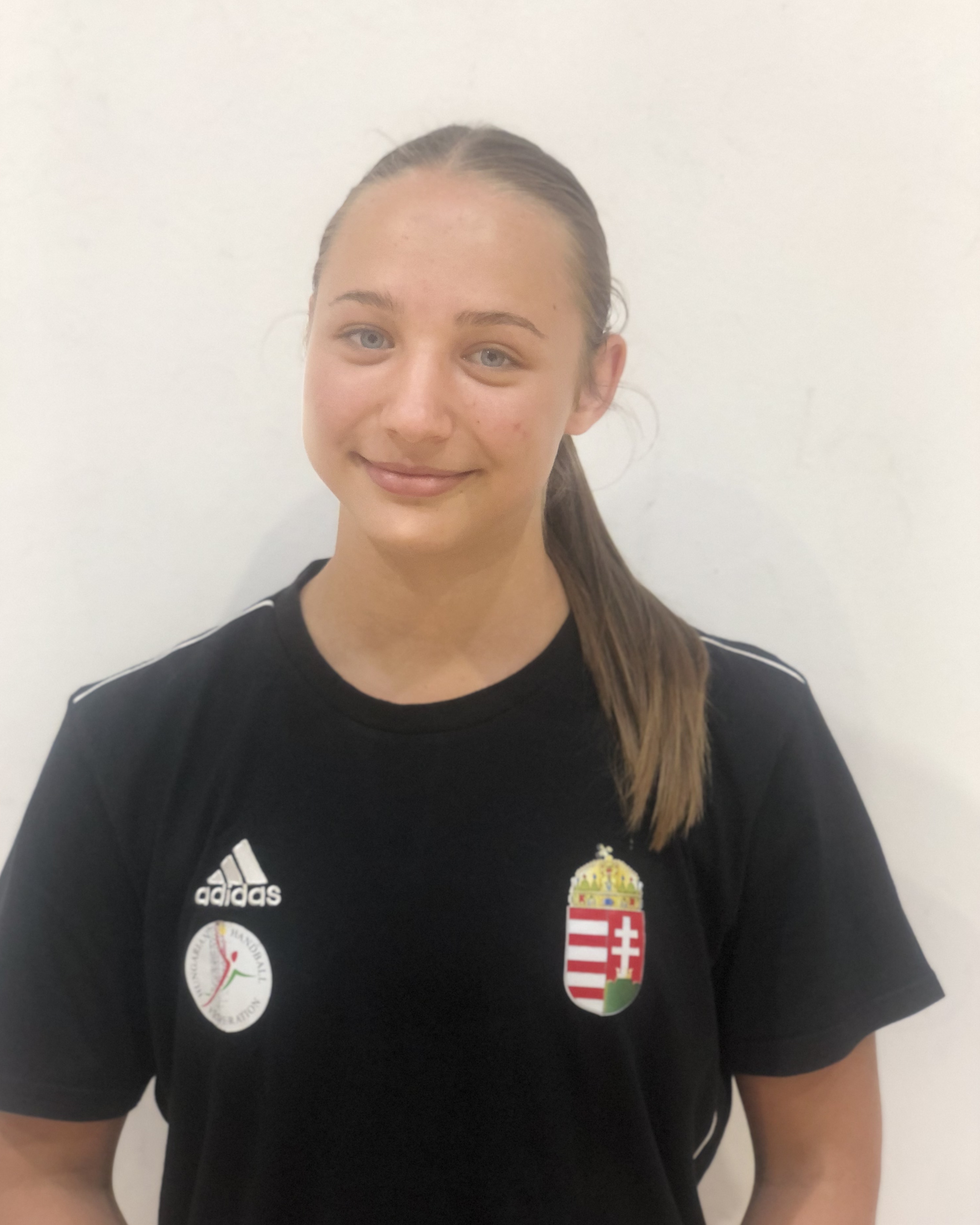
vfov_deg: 34.1
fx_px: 1994
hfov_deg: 27.6
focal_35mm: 55
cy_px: 564
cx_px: 490
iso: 80
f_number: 2.4
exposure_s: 1/50
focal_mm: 6
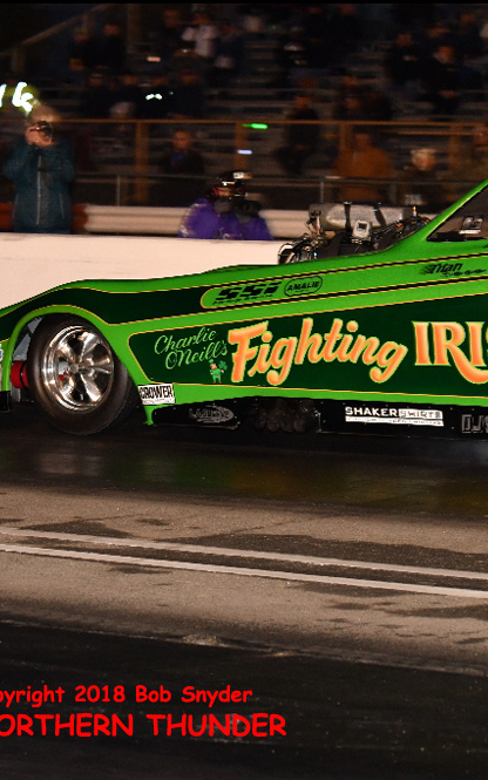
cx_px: 506
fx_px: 3424
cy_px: 389
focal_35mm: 161
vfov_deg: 13.0
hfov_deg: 8.1
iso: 1250
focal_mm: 70
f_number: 5.6
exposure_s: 1/250
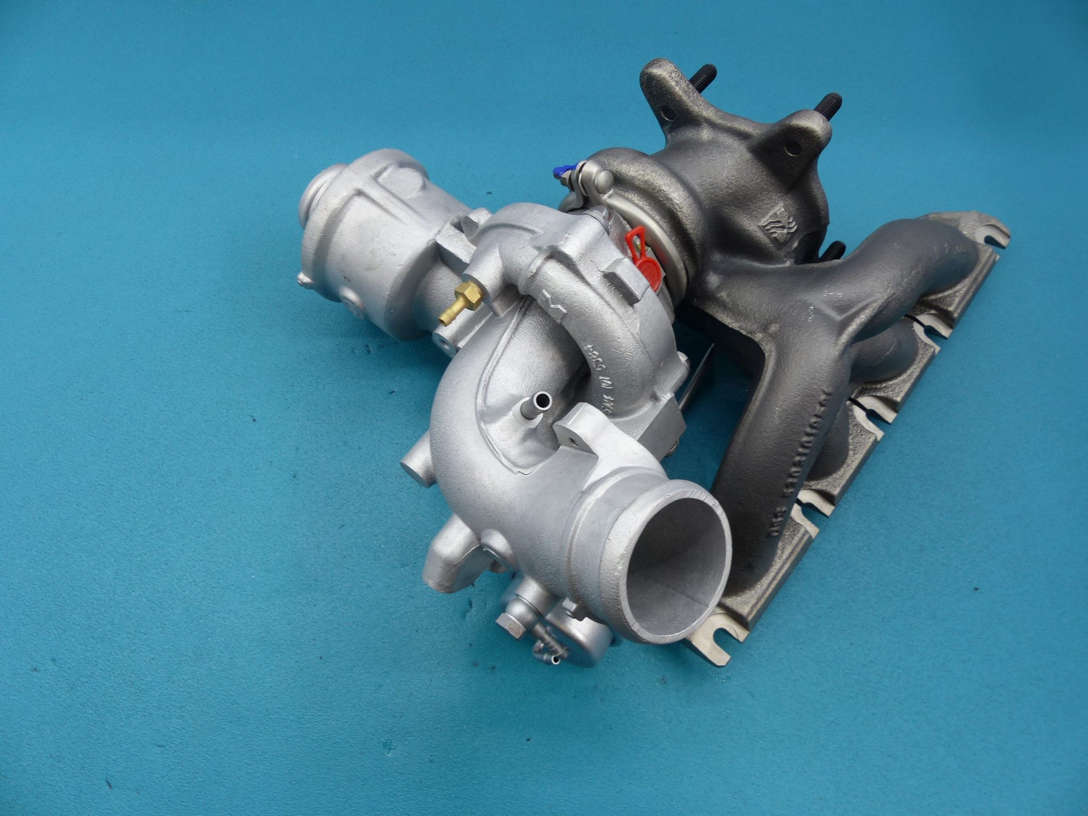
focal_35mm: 25
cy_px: 408
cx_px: 544
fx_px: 786
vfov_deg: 54.9
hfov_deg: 69.4
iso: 100
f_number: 3.2
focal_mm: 4.5
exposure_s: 1/80
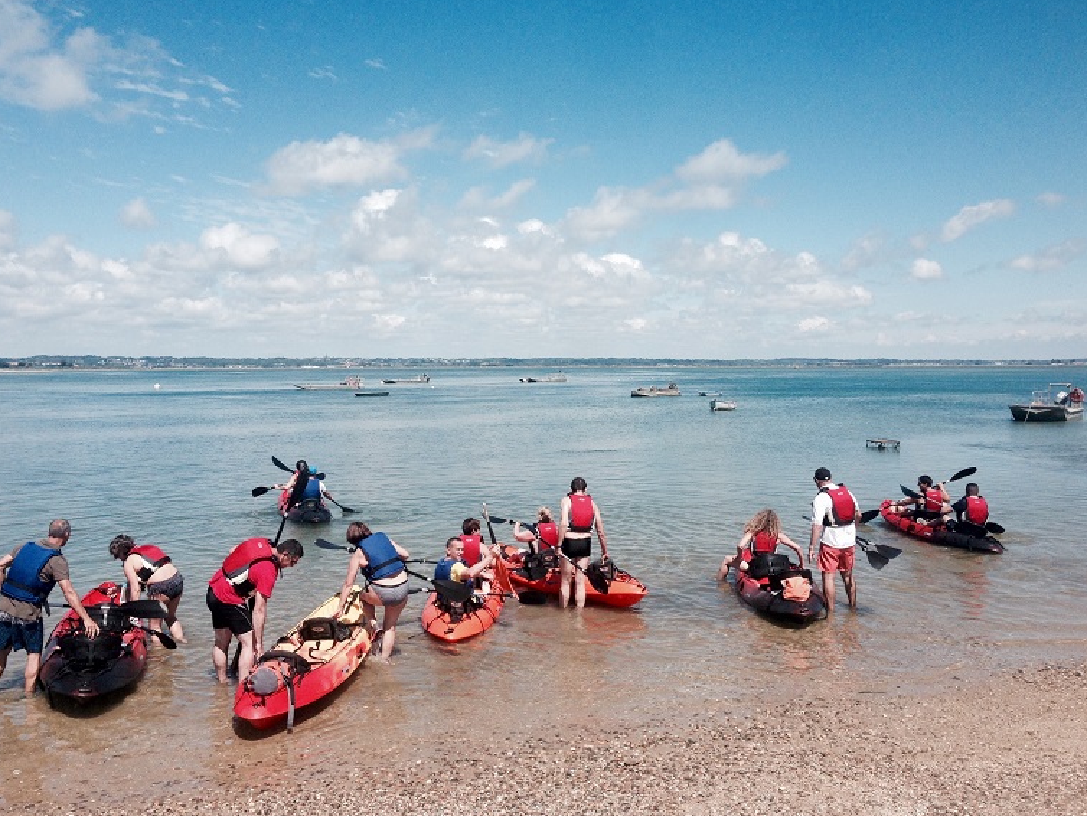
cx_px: 518
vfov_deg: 40.7
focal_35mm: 35
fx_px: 1099
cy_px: 394
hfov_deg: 52.6
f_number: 2.4
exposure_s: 1/2088
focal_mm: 4.12
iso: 50
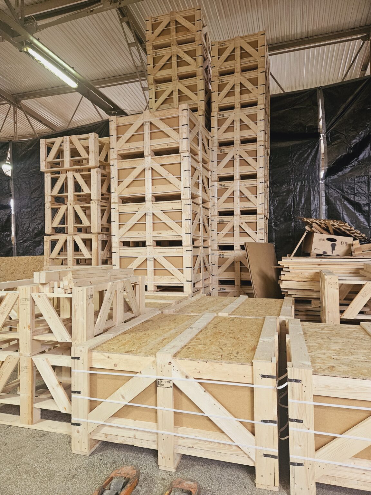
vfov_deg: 73.9
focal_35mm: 23
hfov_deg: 58.9
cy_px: 248
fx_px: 329
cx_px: 186
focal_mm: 5.4
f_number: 1.8
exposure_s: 1/100
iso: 500
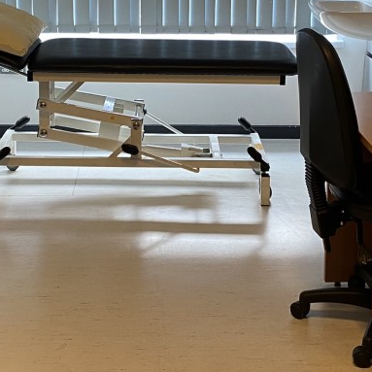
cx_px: 154
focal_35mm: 72
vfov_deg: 23.6
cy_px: 74
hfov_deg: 24.0
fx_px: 875
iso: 125
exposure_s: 1/50
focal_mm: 4.25
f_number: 1.8
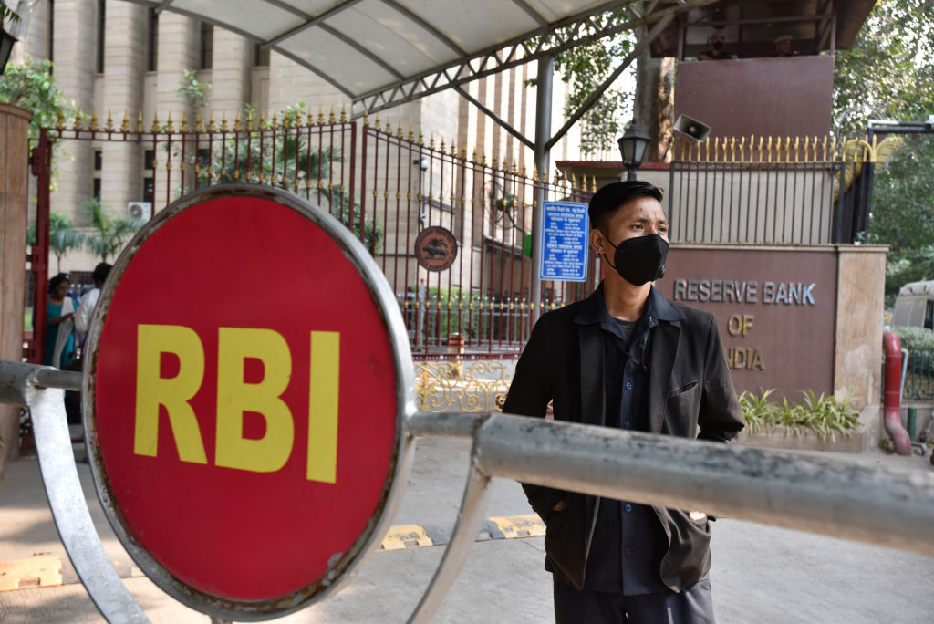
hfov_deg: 58.7
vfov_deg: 41.2
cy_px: 312
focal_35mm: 32
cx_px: 467
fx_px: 831
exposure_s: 1/200
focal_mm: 32
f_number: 7.1
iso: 400
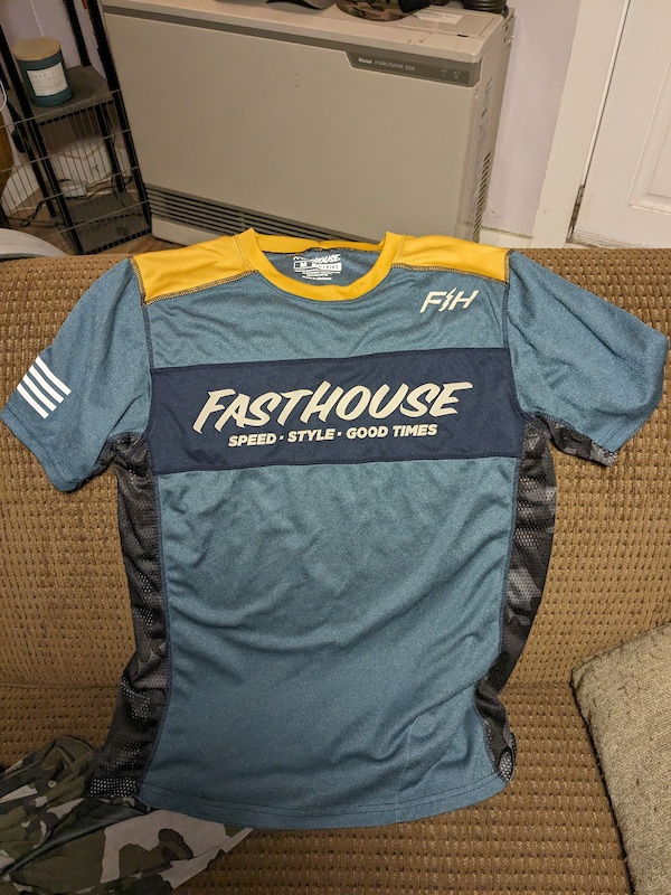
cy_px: 448
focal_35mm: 27
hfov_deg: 51.4
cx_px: 336
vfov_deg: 65.3
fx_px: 698
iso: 548
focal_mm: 4.38
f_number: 1.73
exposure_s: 1/60
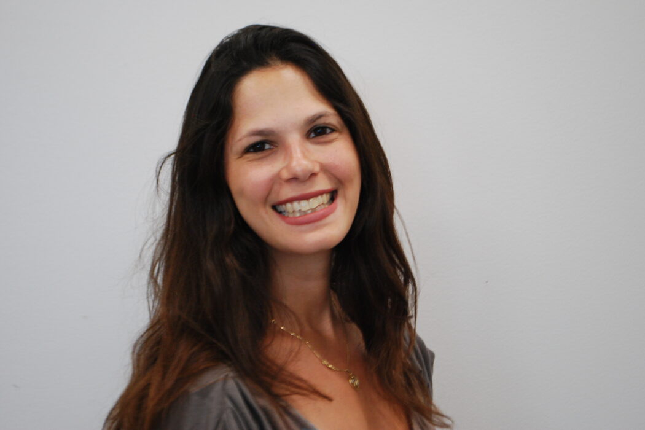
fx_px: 1478
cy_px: 215
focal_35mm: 82
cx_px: 322
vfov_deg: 16.6
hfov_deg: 24.6
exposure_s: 1/30
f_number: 5.6
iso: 800
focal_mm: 55
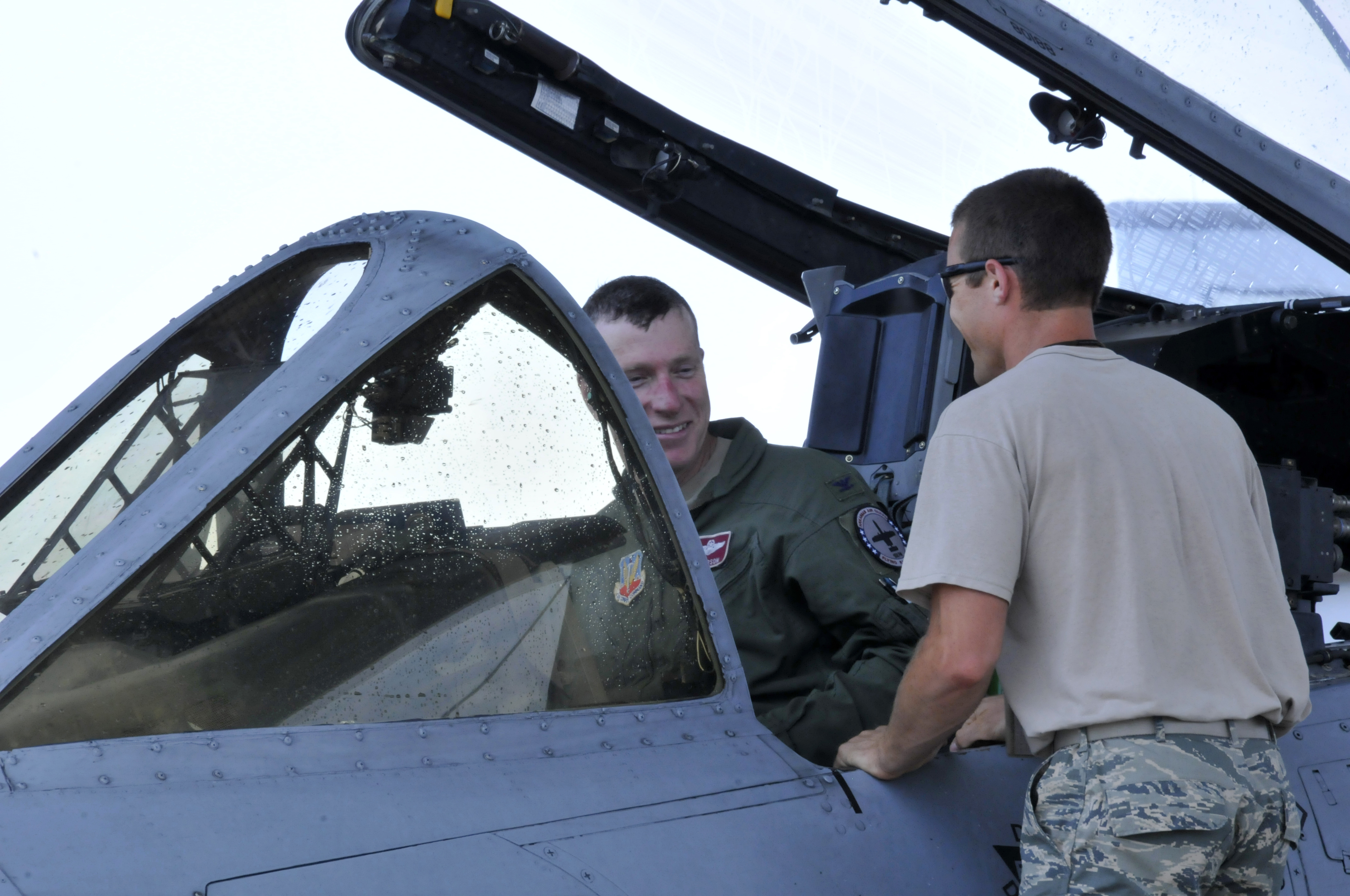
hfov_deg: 4.6
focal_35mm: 450
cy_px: 448
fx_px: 16854
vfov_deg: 3.0
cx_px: 675
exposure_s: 1/100
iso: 800
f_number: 22
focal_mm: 300
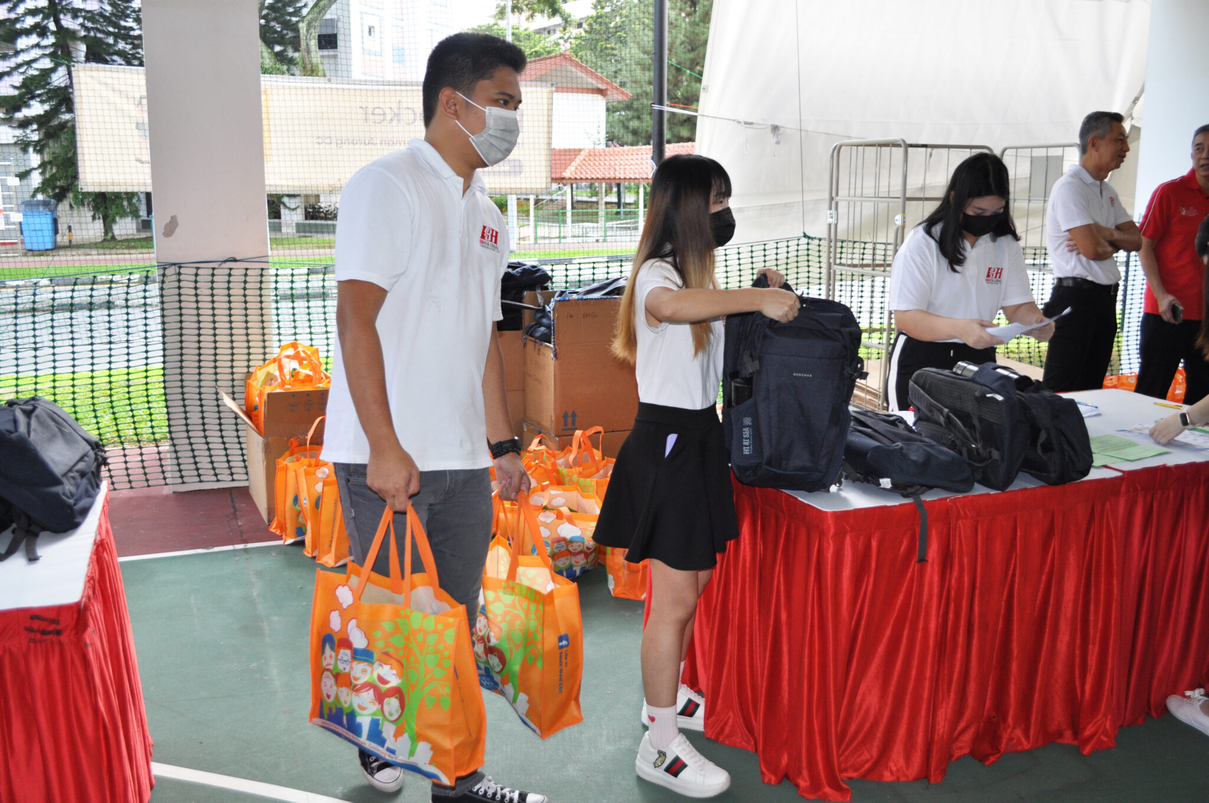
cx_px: 604
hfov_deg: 57.3
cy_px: 402
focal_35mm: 33
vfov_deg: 39.9
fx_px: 1107
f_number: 4
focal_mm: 22
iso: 500
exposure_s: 1/125
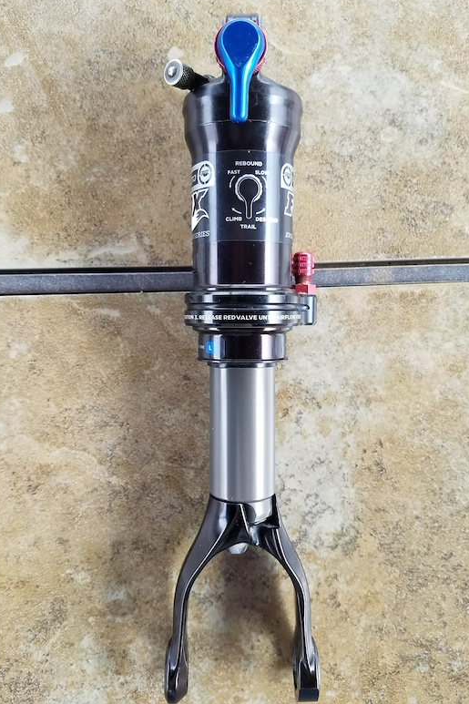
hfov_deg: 46.4
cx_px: 250
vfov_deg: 65.5
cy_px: 341
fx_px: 547
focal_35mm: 28
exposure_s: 1/141
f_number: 1.7
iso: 50
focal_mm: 4.2
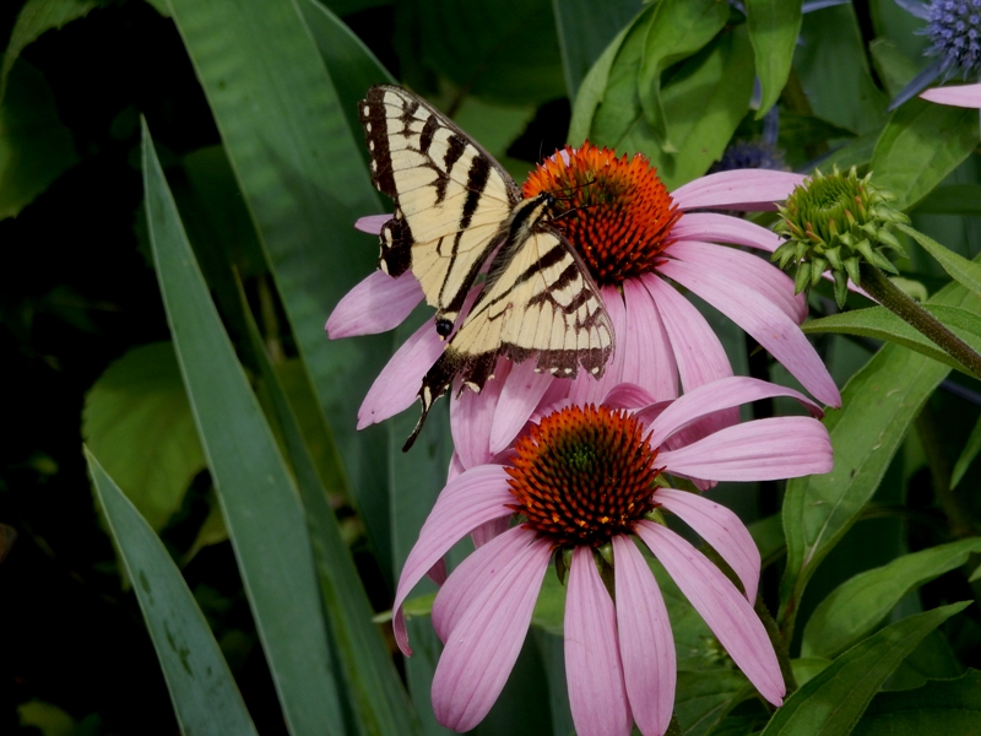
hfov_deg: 10.2
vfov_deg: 7.7
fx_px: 5470
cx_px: 490
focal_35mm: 193
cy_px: 368
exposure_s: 1/320
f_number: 6.3
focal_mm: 34.5
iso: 125
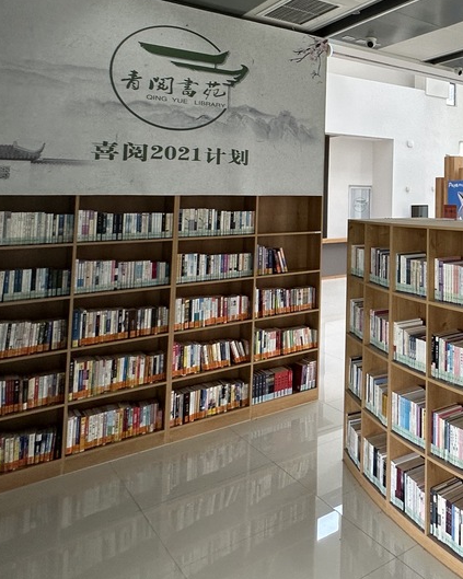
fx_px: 531
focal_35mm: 31
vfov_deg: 55.2
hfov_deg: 36.9
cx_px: 546
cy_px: 164
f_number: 2.2
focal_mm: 2.22
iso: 80
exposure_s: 1/99
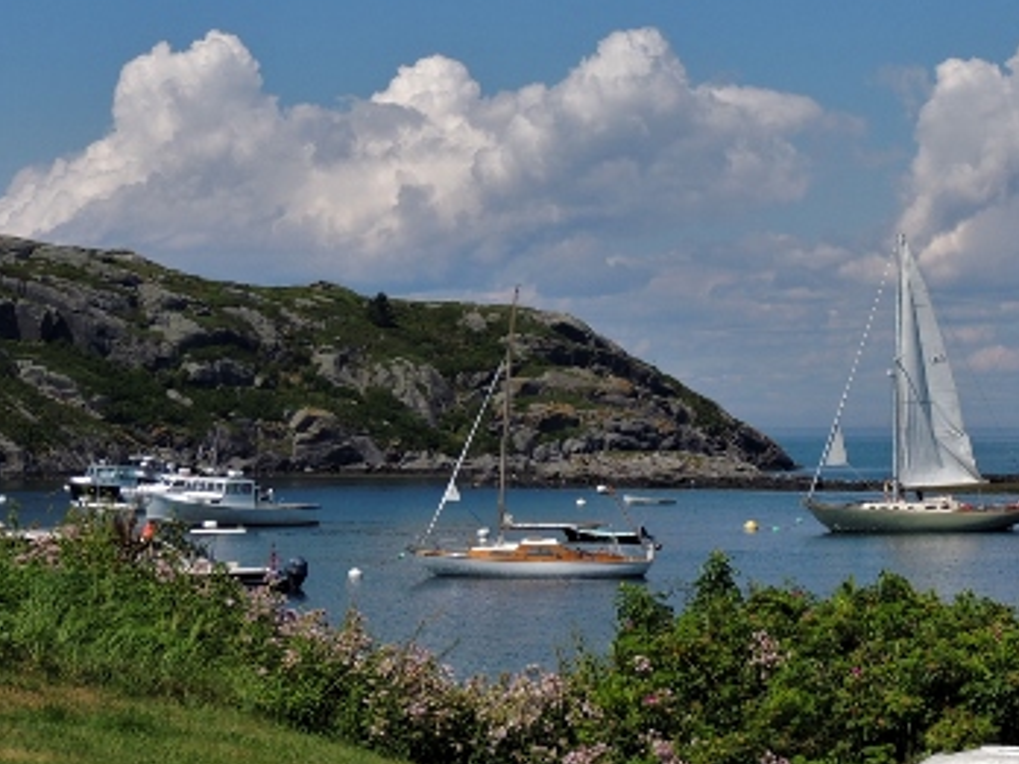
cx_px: 799
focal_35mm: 92
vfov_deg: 16.1
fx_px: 2708
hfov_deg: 21.1
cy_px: 359
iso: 100
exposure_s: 1/1250
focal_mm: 9.8
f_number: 3.7
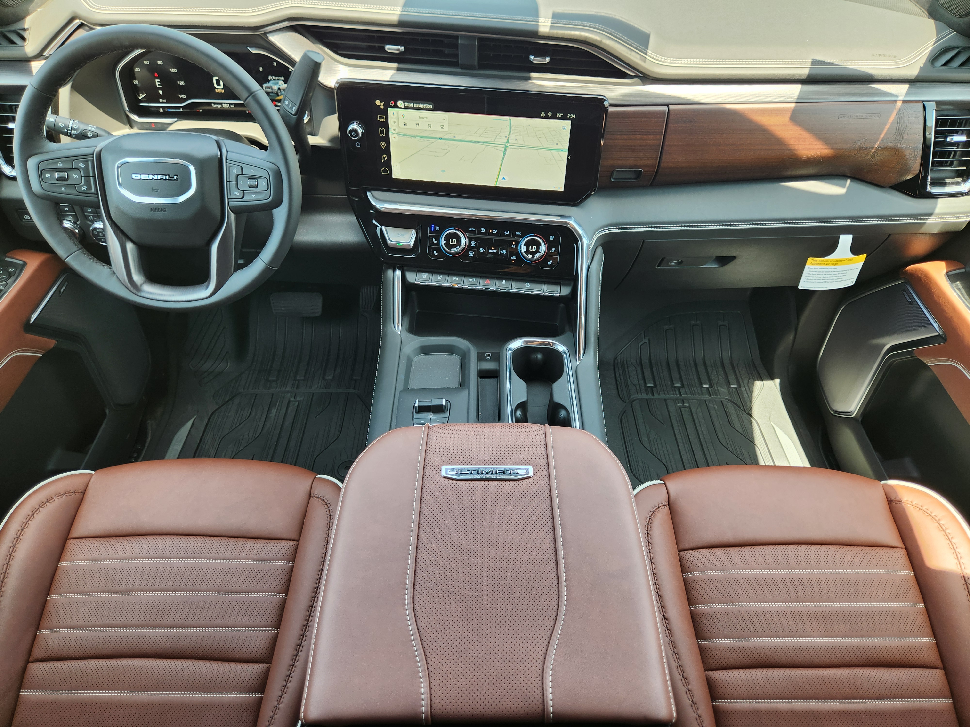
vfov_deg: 58.9
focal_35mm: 23
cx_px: 485
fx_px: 644
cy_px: 364
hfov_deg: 73.9
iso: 80
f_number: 1.8
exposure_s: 1/180
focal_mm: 5.4
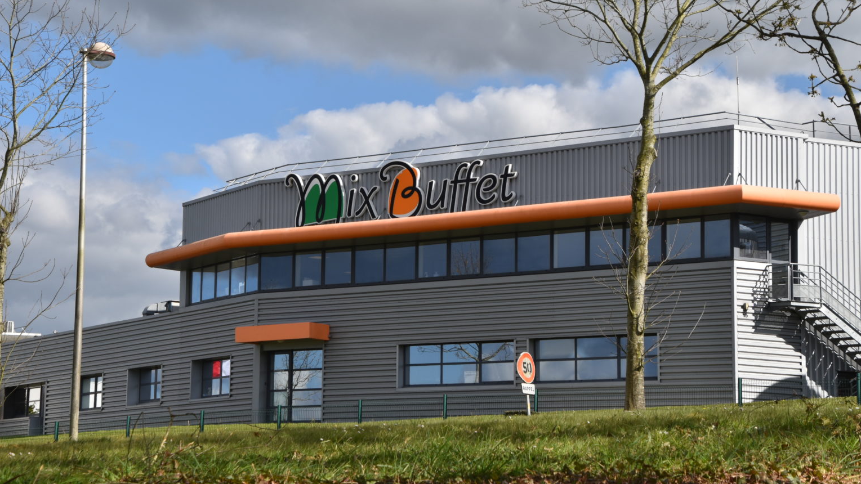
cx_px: 430
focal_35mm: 79
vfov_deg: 15.3
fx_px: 1804
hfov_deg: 26.8
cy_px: 241
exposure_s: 1/400
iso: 200
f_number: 10
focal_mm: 50
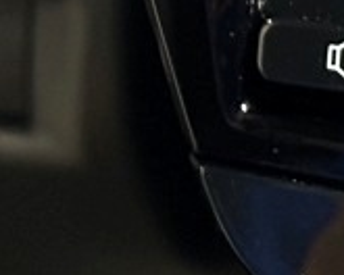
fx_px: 2963
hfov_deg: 6.6
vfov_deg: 5.1
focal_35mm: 291
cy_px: -421
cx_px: 96
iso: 500
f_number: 1.78
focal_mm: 6.86
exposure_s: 1/30
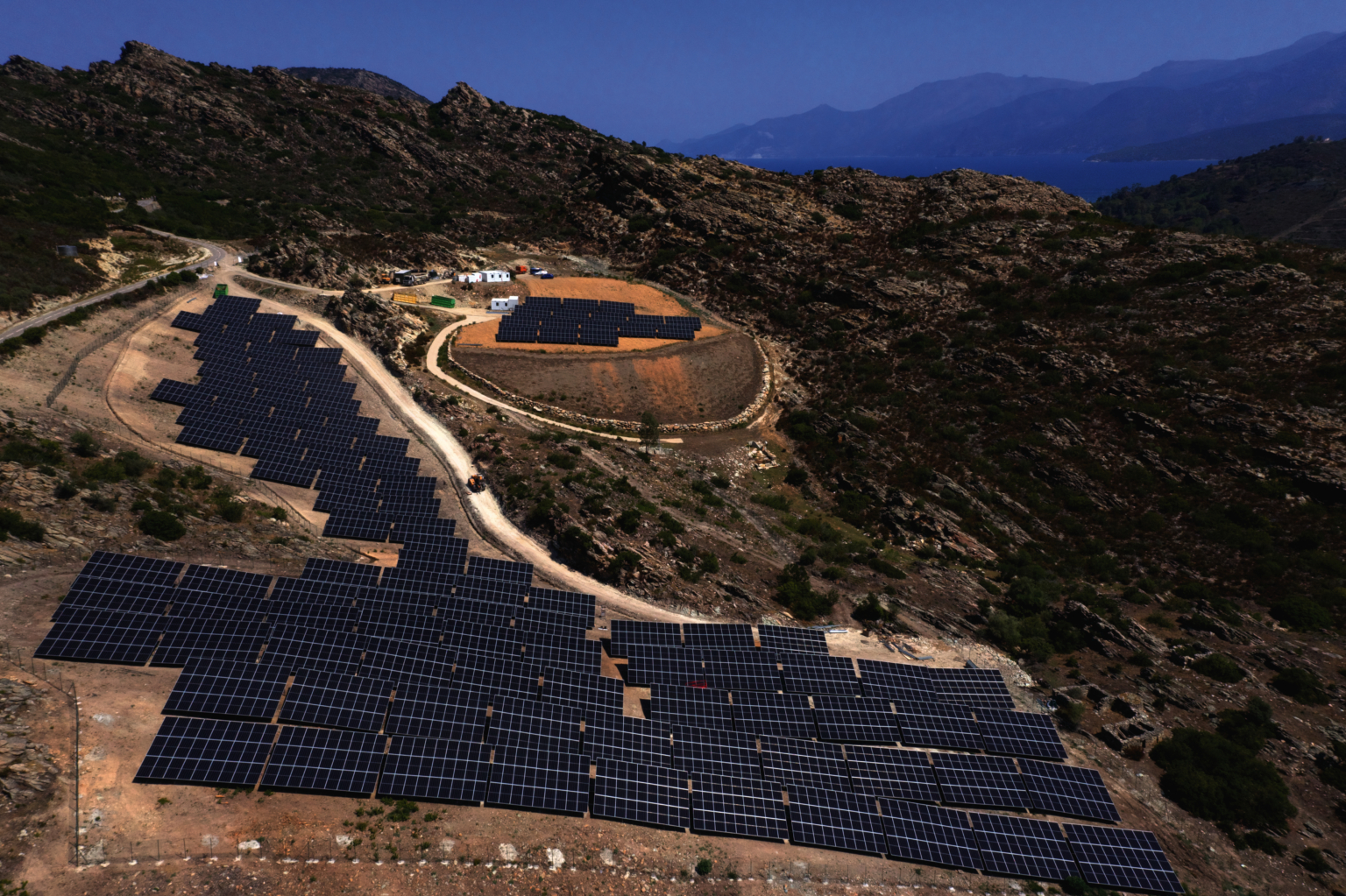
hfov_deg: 65.5
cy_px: 448
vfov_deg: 46.4
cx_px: 673
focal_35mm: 28
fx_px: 1046
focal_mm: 10.3
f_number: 9
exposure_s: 1/60
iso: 200
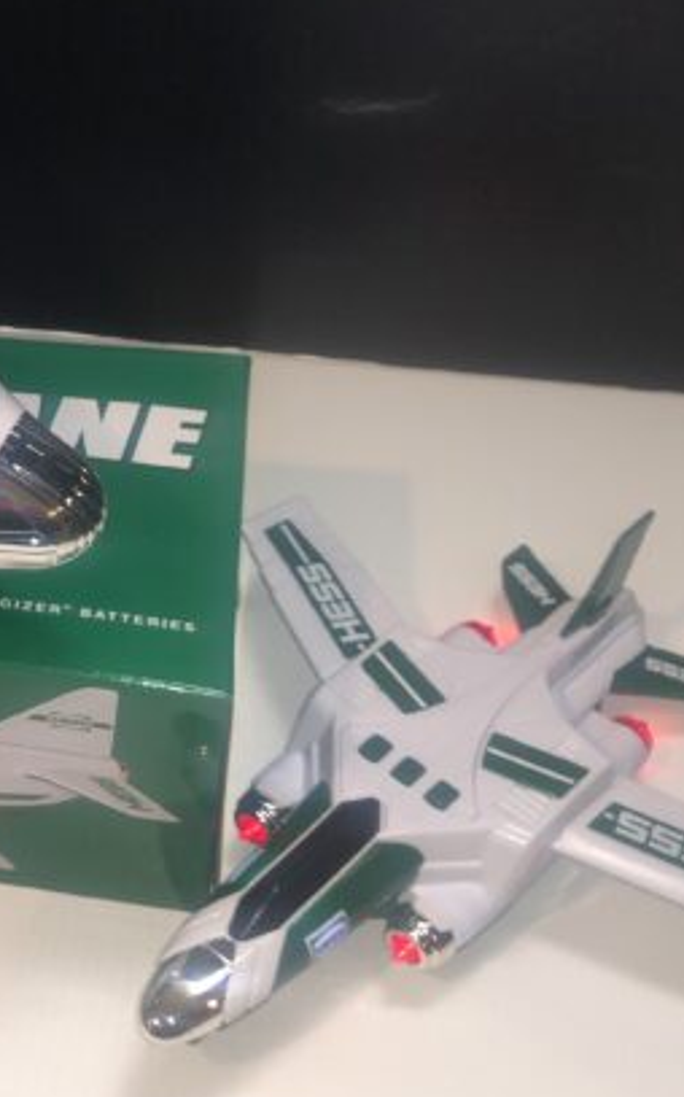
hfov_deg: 20.7
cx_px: -245
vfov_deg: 36.2
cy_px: 439
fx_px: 1672
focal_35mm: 56
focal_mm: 4
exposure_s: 1/22
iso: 20
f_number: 1.8
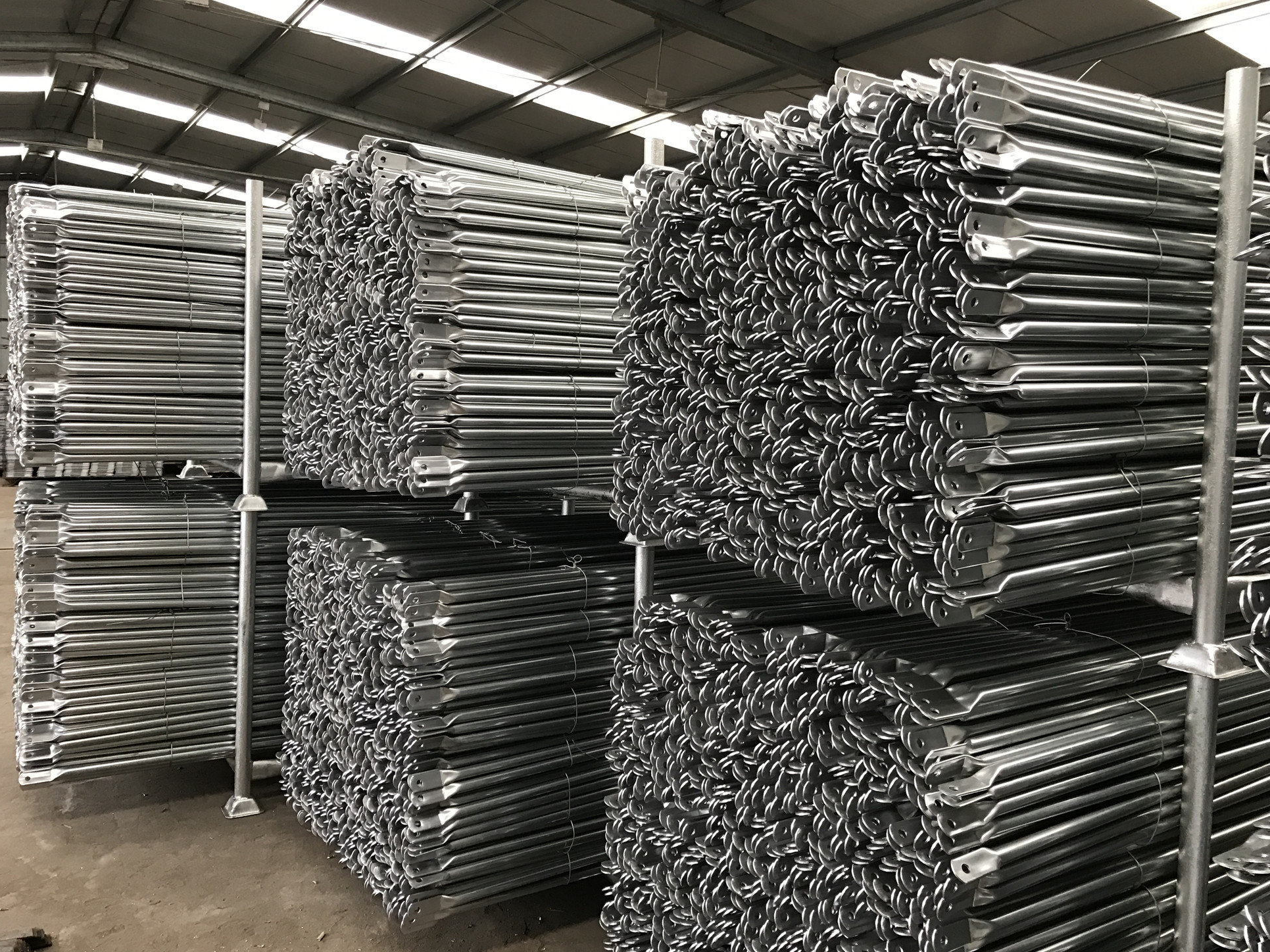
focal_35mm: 29
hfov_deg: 61.6
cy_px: 462
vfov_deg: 48.2
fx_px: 1064
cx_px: 655
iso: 32
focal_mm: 3.99
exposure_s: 1/33
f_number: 1.8
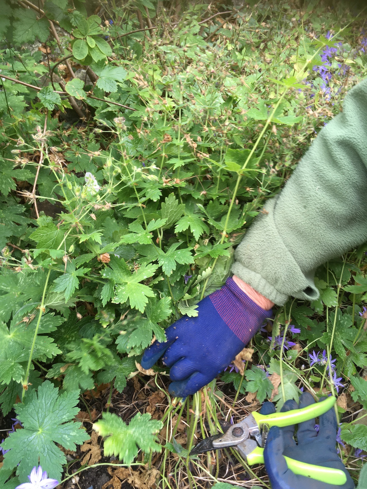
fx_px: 410
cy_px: 244
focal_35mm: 29
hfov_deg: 48.2
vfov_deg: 61.7
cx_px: 184
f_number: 2.2
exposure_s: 1/50
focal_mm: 4.15
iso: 25
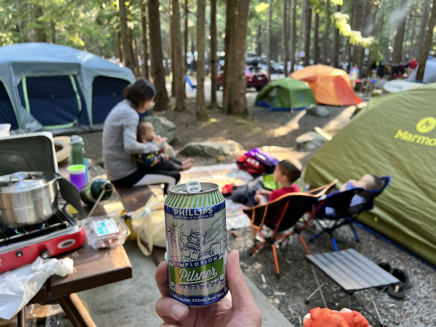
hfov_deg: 67.3
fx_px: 327
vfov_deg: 53.1
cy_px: 164
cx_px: 218
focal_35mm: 26
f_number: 1.5
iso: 100
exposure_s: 1/121
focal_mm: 5.7
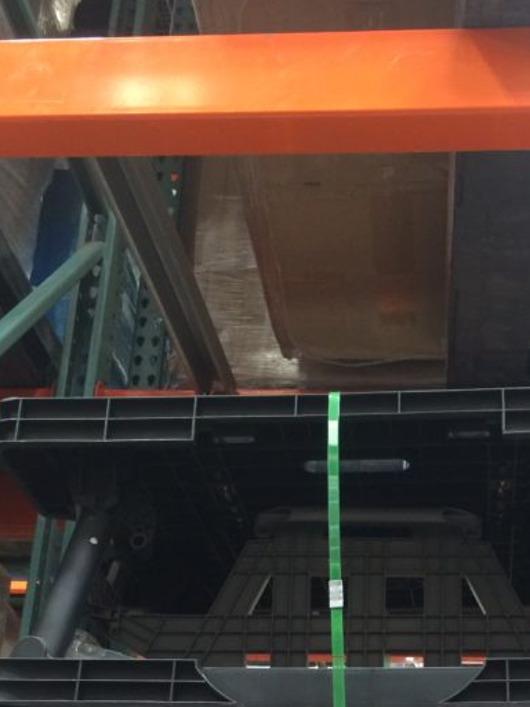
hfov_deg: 25.0
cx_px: 370
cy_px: 634
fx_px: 1184
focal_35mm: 58
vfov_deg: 31.7
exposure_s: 1/30
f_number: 2.2
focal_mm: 4.15
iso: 125
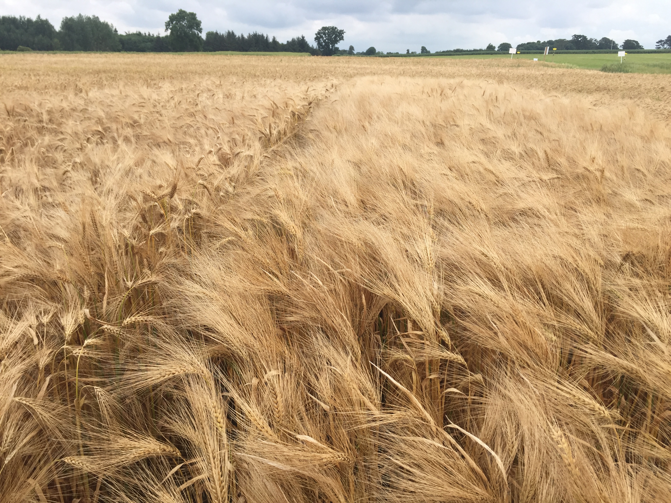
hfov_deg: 61.7
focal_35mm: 29
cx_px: 336
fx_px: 562
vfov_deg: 48.2
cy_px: 252
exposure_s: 1/1199
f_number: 2.2
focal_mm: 4.15
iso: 32
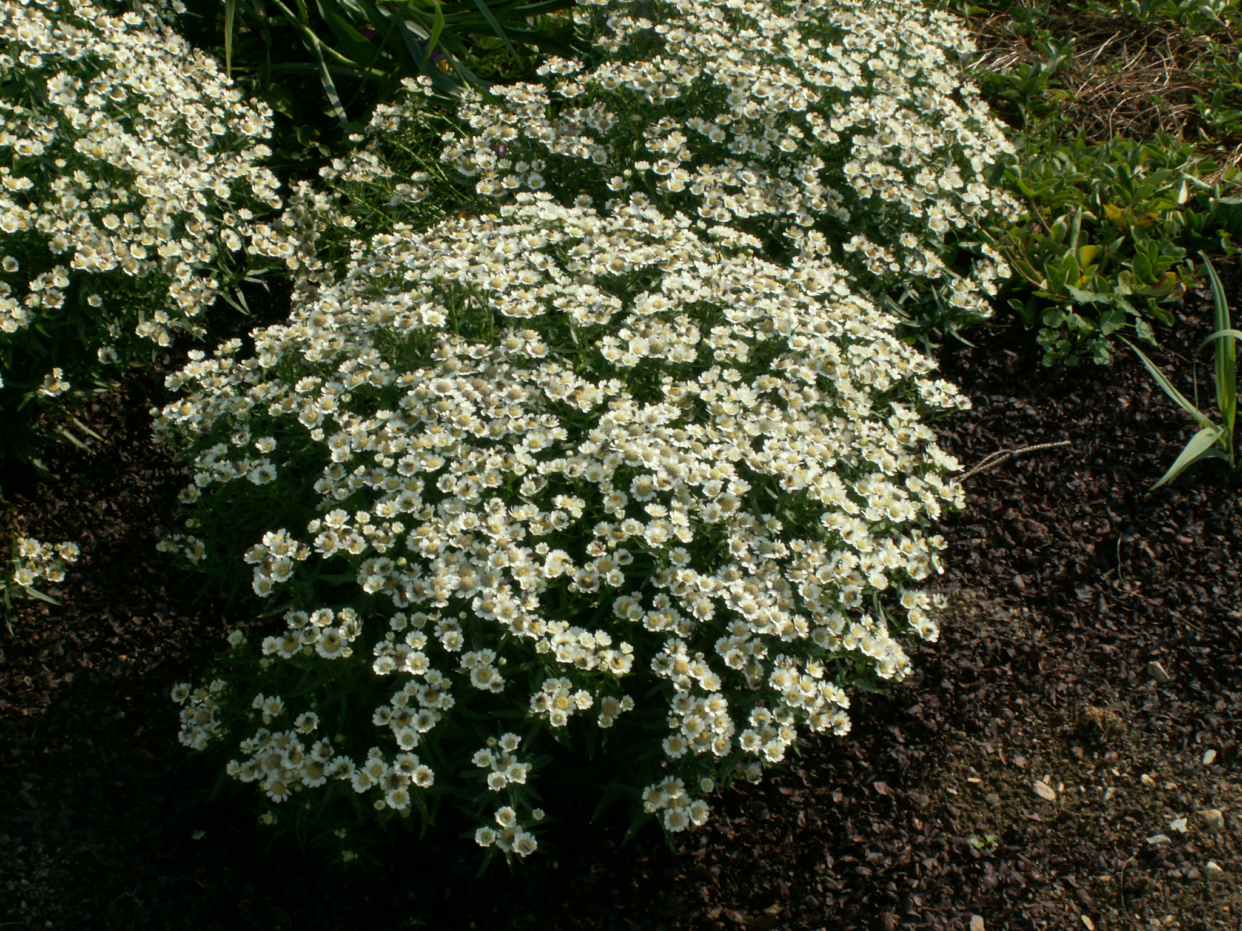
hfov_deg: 26.3
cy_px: 466
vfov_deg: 19.9
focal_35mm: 74
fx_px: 2655
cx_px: 621
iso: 50
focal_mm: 12.33
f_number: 7.1
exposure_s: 1/200
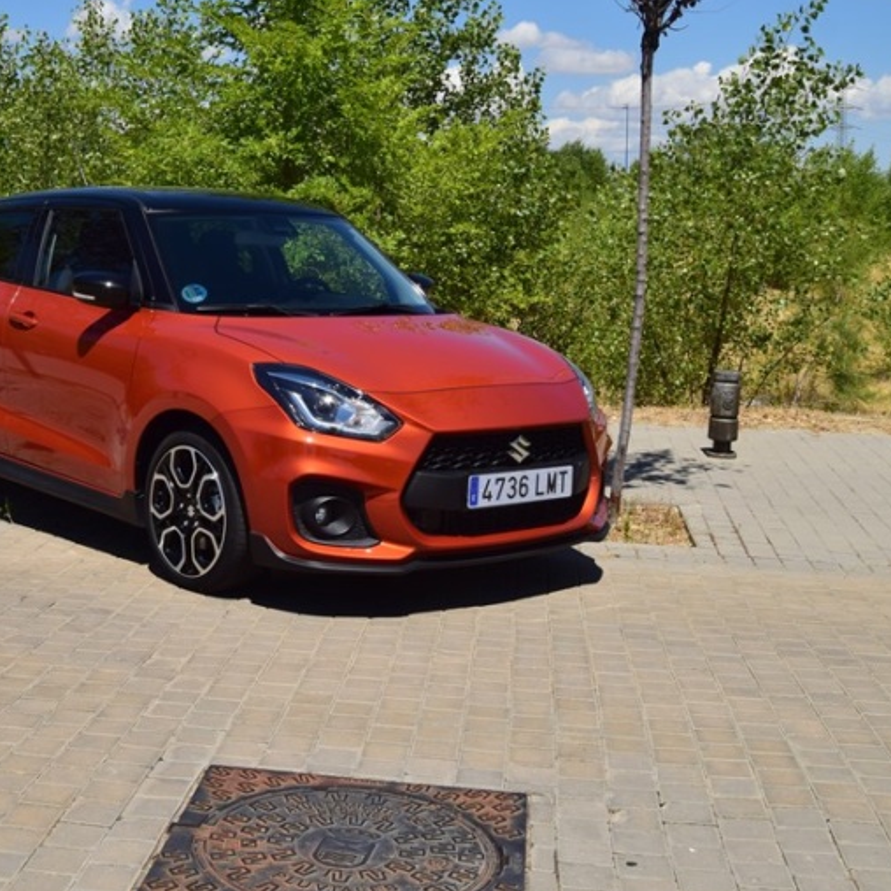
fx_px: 1423
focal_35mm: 49
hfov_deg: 34.2
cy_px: 303
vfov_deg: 34.5
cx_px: 240
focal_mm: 19
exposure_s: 1/320
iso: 125
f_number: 10
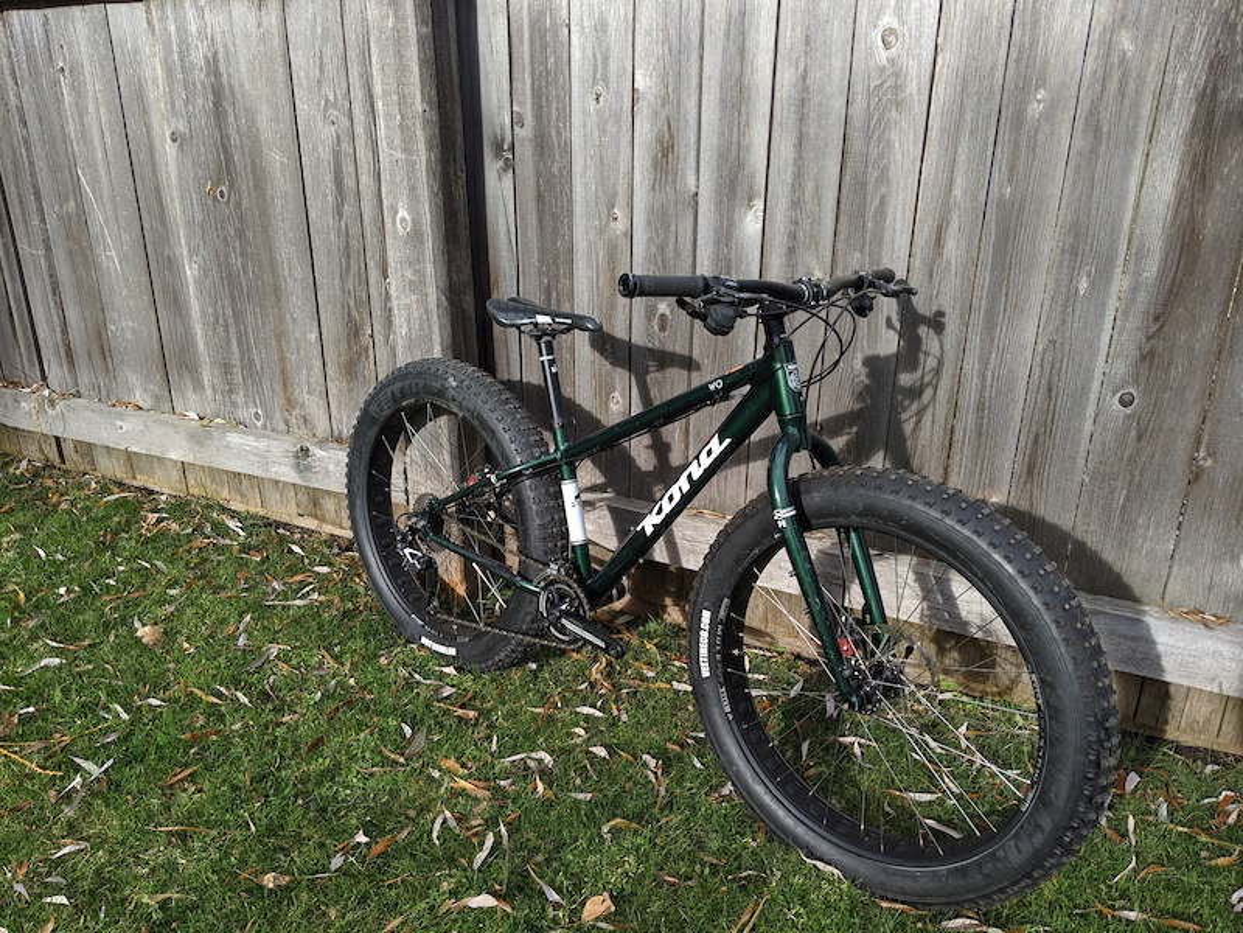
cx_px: 622
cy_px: 466
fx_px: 970
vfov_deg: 51.4
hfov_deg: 65.3
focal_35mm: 27
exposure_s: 1/602
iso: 54
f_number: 1.8
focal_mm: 4.44
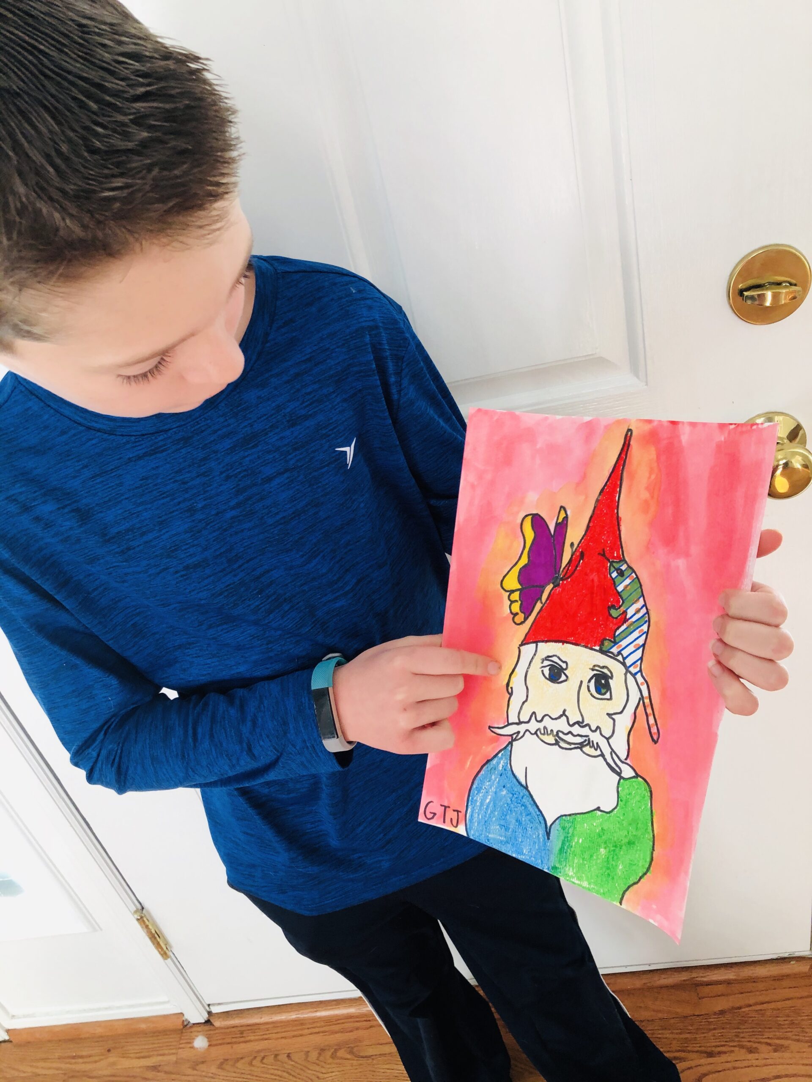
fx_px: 876
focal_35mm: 28
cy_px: 541
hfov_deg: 49.7
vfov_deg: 63.4
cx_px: 406
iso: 25
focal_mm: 3.99
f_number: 1.8
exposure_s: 1/30
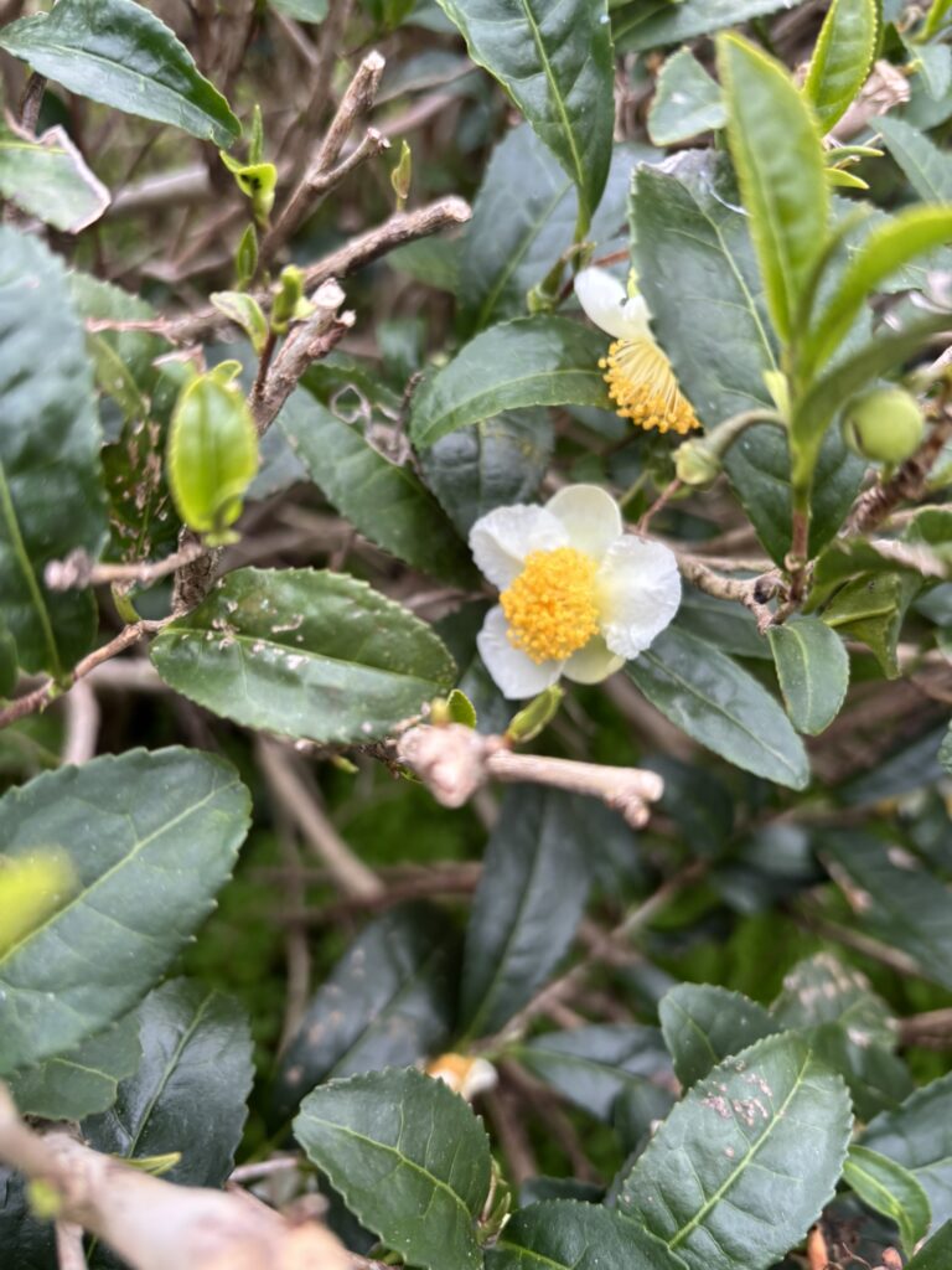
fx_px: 953
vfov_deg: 67.3
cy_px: 635
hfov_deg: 53.1
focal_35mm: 26
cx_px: 476
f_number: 1.6
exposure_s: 1/159
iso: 40
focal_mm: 5.96
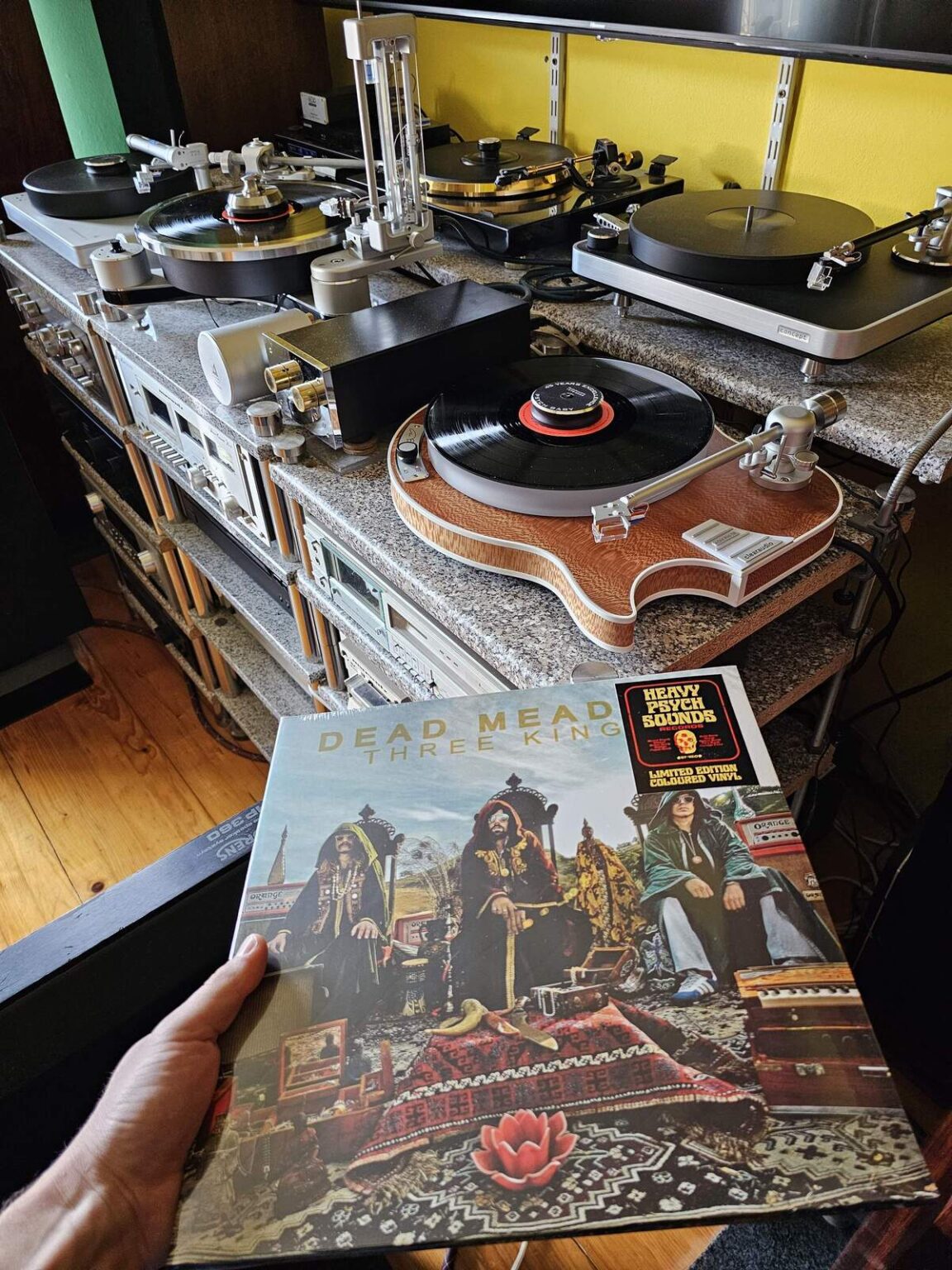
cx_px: 476
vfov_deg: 73.9
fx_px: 843
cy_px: 635
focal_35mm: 23
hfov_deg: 58.9
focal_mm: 6.3
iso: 500
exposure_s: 1/170
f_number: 1.7
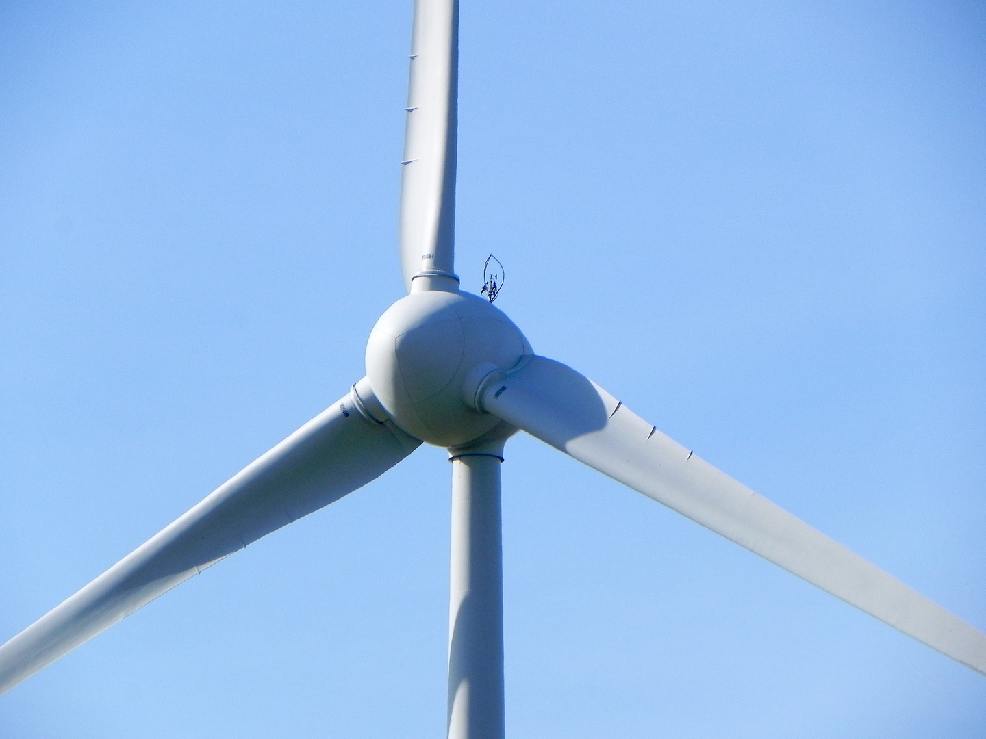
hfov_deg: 4.7
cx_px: 493
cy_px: 370
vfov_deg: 3.5
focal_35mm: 425
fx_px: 12106
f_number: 7.1
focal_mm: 75.7
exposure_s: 1/473
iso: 160
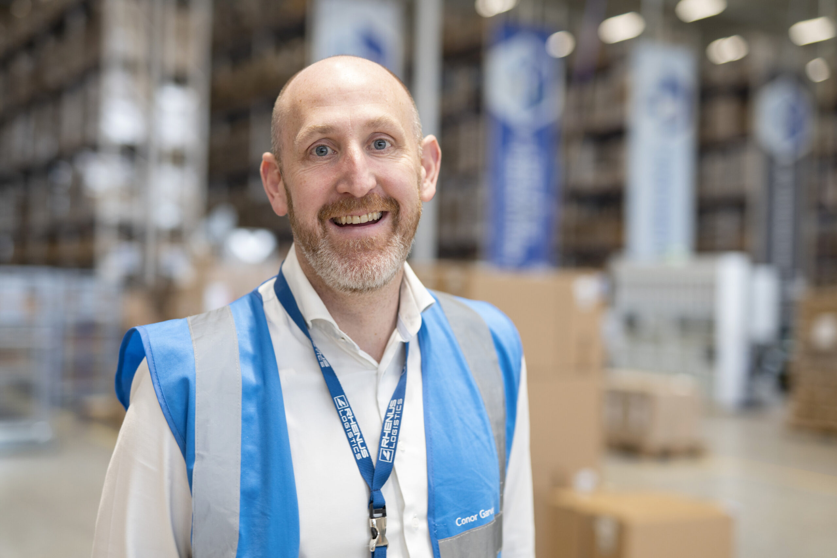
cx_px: 418
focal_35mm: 50
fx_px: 1163
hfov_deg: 39.6
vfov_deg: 27.0
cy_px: 279
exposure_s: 1/125
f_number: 1.8
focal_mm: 50
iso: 640
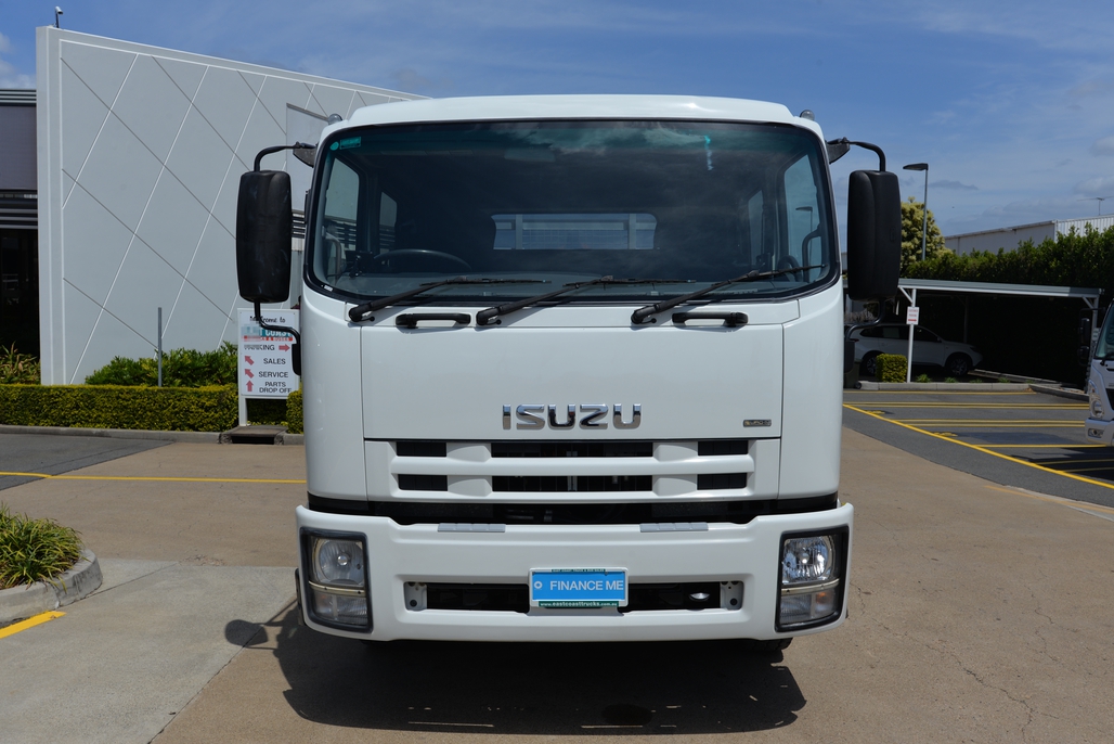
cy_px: 372
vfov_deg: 45.0
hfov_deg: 63.6
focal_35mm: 29
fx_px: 898
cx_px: 557
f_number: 10
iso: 100
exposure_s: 1/400
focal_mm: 29
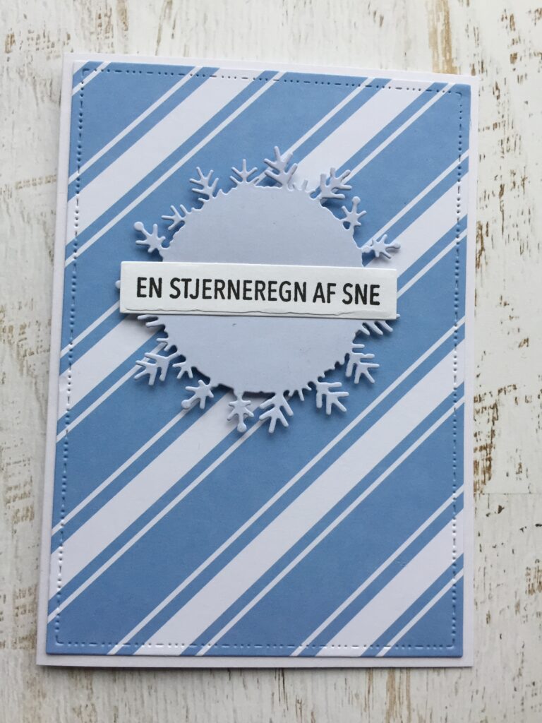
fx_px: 605
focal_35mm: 29
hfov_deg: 48.2
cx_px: 271
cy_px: 362
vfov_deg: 61.7
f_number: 2.2
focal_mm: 4.15
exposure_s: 1/33
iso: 32
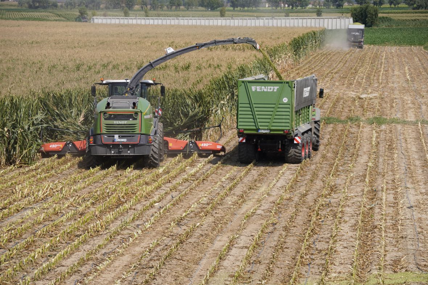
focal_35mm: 159
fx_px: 1890
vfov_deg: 8.6
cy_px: 142
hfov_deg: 12.9
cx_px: 214
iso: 100
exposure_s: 1/640
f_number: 5.6
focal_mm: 106
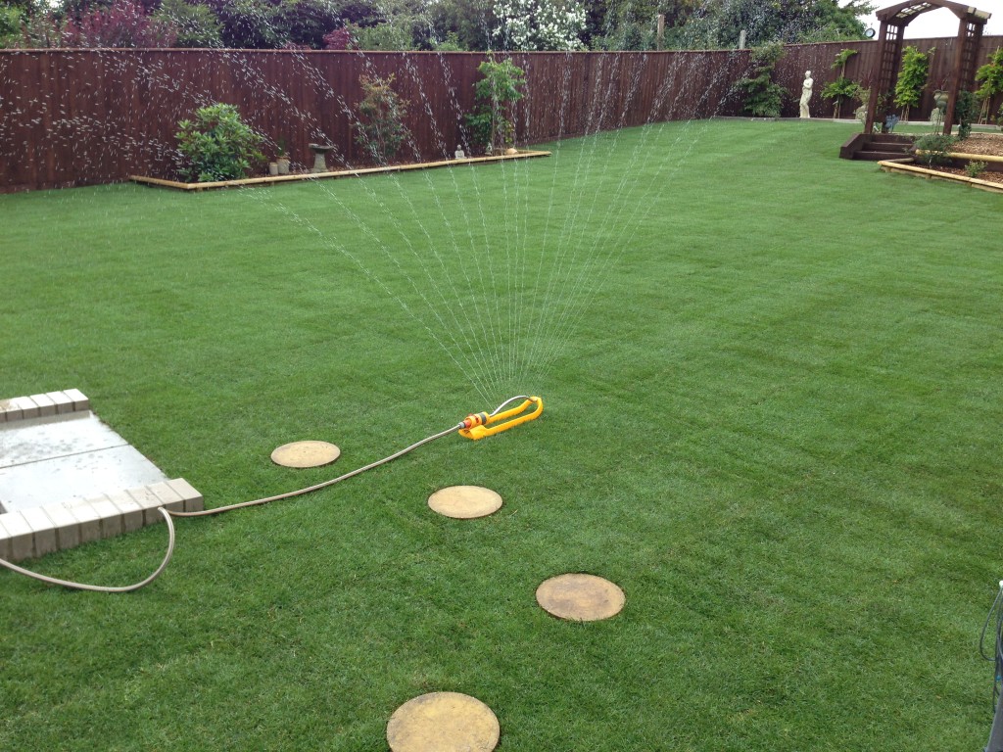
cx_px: 502
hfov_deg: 55.4
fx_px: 956
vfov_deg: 42.9
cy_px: 376
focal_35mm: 33
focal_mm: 4.12
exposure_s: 1/437
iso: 50
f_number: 2.4
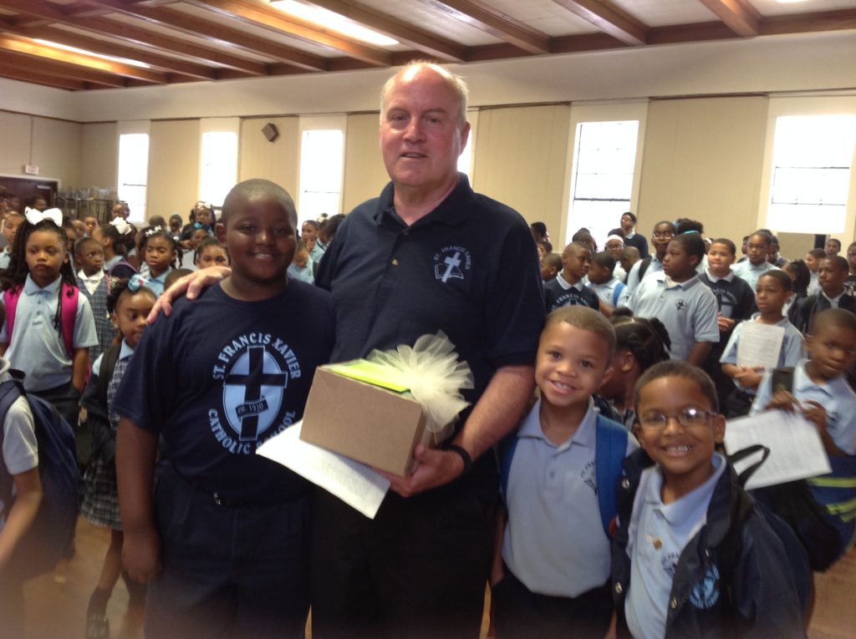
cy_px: 320
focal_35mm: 35
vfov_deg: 40.6
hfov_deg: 52.7
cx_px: 428
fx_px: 864
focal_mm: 4.28
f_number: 2.4
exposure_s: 1/15
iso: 125
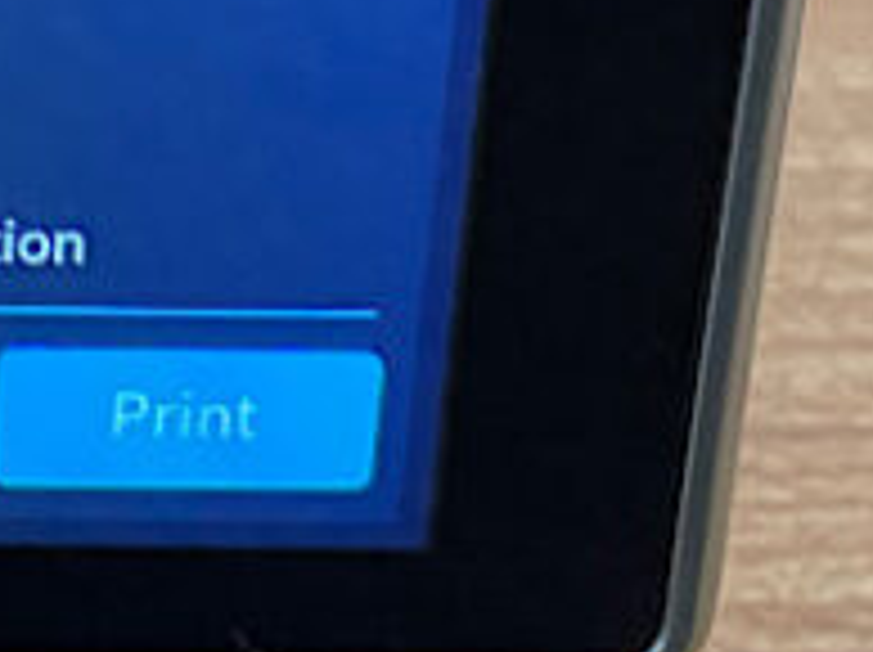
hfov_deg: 16.6
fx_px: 2594
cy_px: -144
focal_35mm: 103
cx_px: -603
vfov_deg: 13.9
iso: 400
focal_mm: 4.2
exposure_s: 1/33
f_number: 1.6
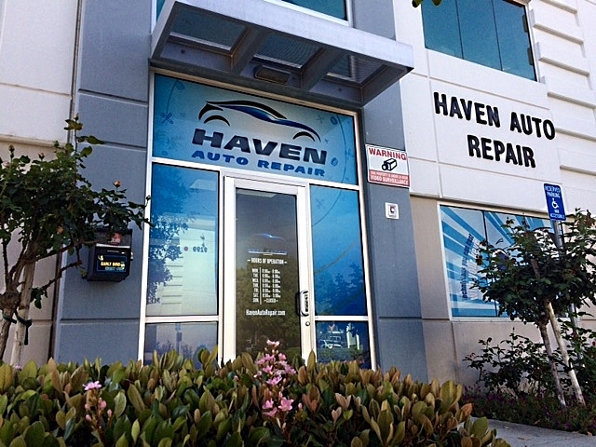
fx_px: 499
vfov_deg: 48.2
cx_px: 298
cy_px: 224
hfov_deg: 61.7
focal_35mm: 29
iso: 32
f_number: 2.2
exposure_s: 1/483
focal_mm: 4.15
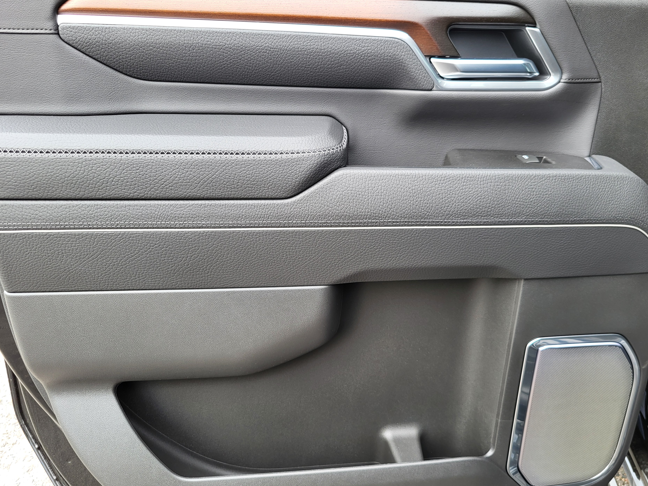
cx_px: 343
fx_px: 524
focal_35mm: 28
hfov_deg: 63.4
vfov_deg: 49.7
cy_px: 245
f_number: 1.8
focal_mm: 5.4
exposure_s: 1/120
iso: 50
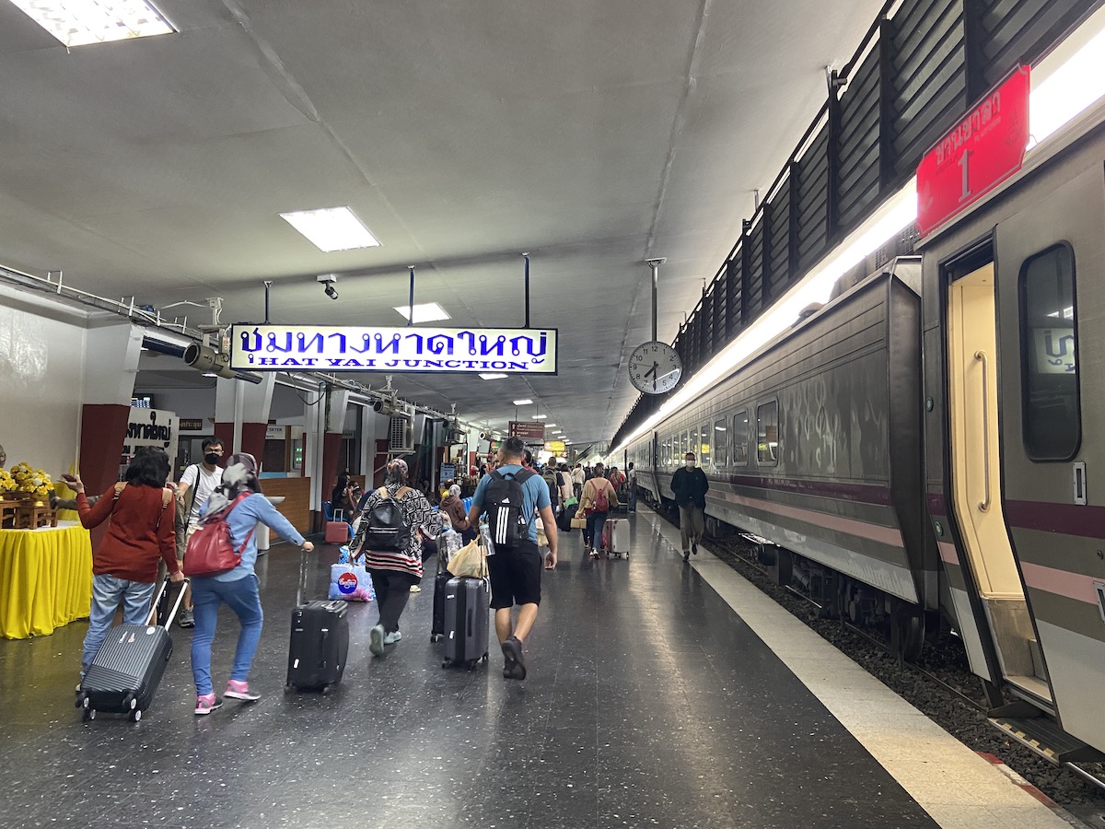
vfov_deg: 53.1
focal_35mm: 26
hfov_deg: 67.3
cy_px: 414
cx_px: 552
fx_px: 830
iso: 320
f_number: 1.8
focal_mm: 4.25
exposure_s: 1/50
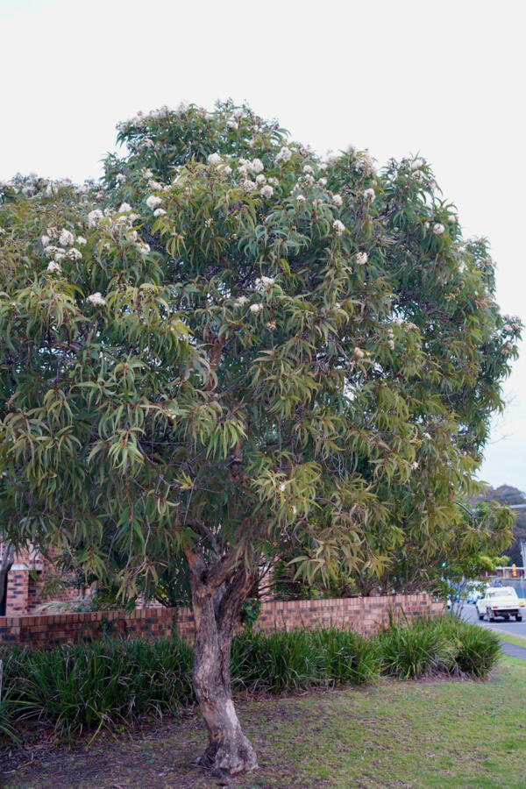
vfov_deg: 54.4
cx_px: 263
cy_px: 394
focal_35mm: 35
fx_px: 767
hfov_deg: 37.9
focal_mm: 35
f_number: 2.8
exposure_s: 1/100
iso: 400
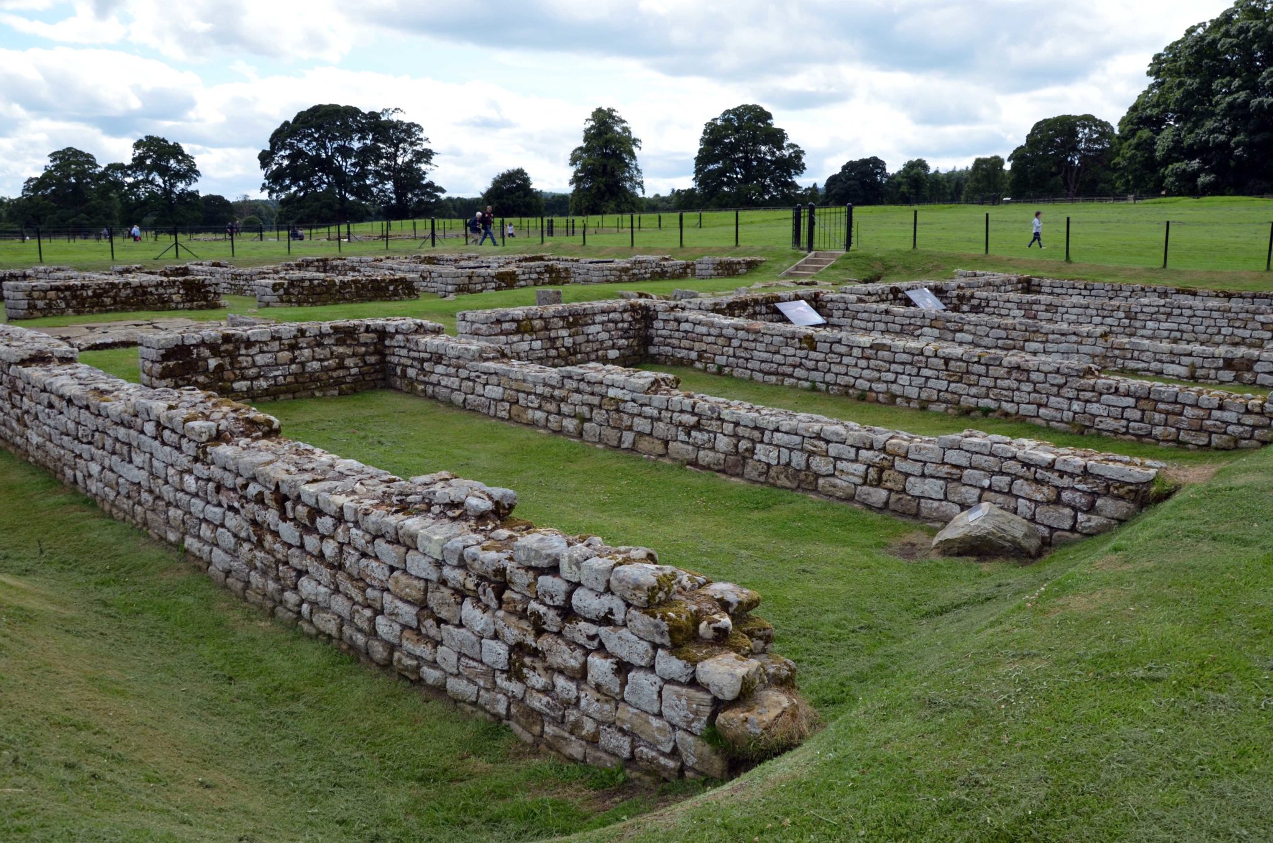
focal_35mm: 32
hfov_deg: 59.6
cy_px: 422
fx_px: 1111
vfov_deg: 41.5
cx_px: 636
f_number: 8
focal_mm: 21
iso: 125
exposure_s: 1/250
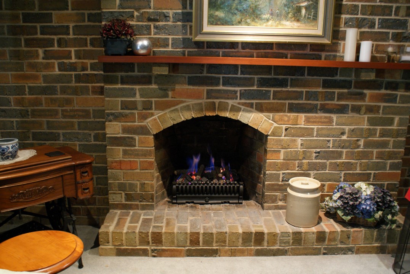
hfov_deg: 61.9
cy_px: 137
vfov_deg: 43.7
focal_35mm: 30
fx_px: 342
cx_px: 205
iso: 800
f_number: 4
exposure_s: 1/15
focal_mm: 20
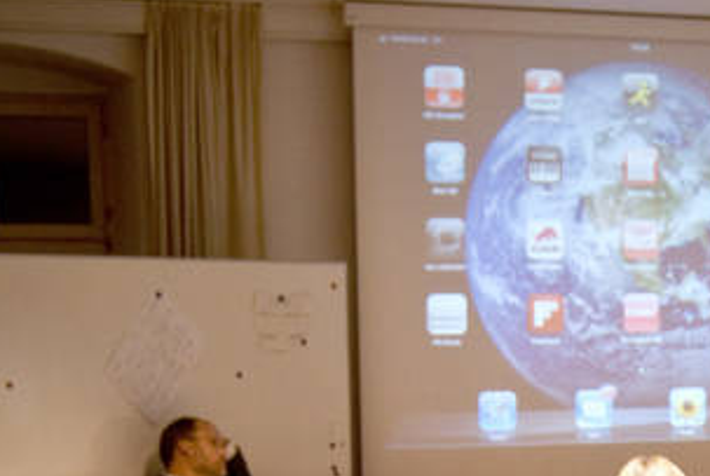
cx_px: 708
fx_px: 2113
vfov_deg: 12.3
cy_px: 680
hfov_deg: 18.6
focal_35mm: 107
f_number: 5.6
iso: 400
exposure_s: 1/13
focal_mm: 24
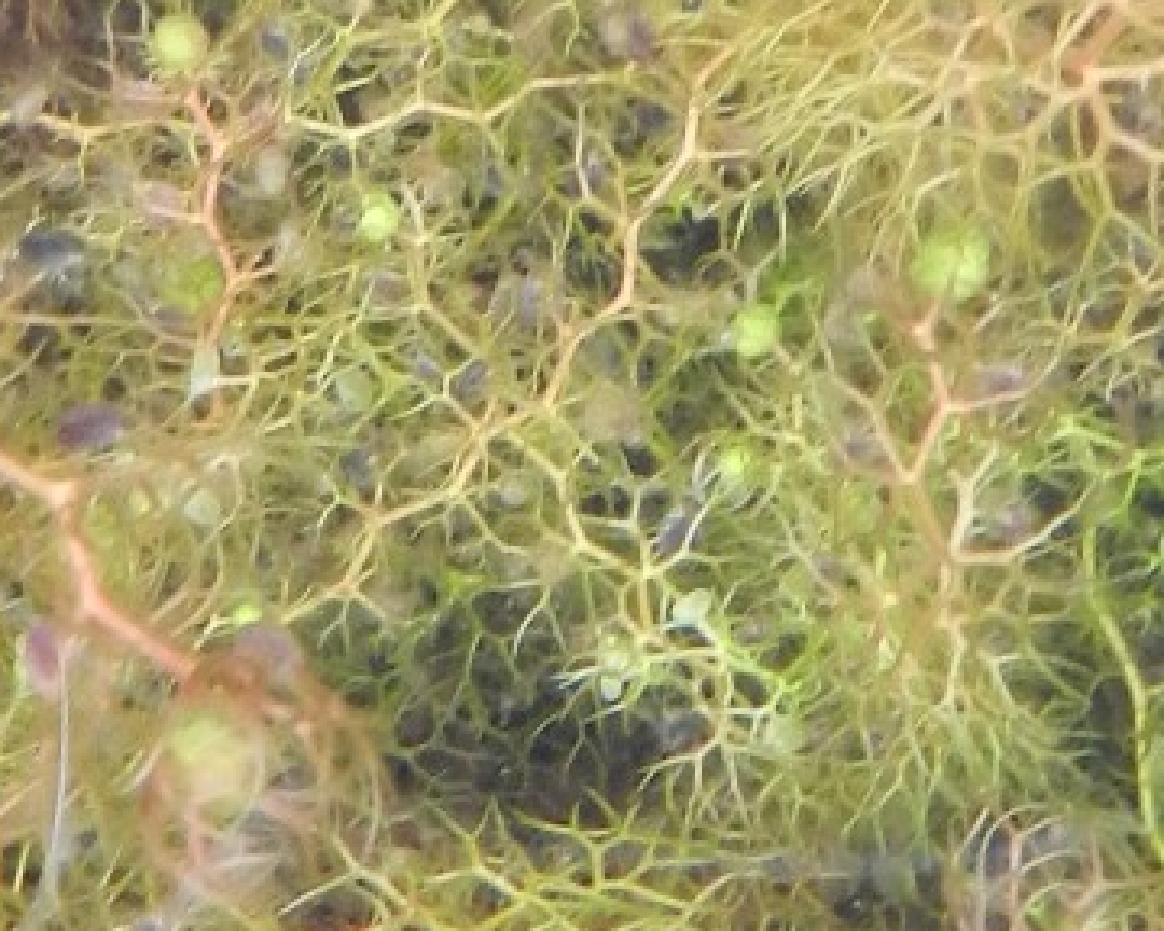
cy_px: -39
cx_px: 217
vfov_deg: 14.5
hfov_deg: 18.3
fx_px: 3583
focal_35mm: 104
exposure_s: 1/25
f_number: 3.7
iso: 400
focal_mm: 5.6
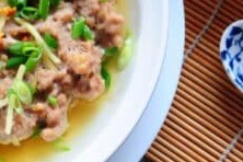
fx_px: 1066
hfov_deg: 12.8
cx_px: -2
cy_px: 15
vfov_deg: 8.7
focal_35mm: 158
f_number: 4.8
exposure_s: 1/45
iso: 160
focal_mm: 40
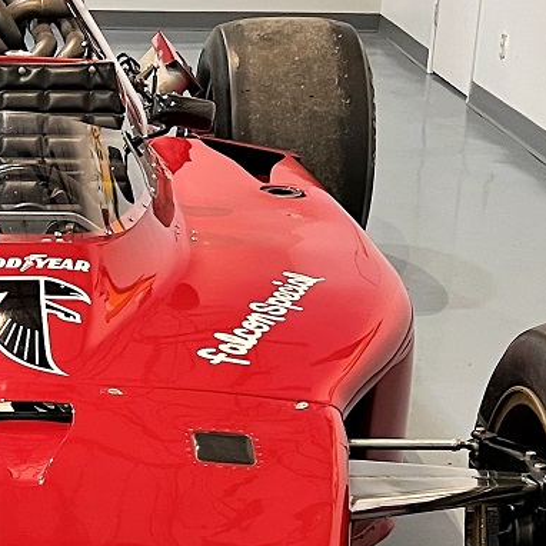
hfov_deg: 17.6
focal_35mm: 97
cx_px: 39
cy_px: 555
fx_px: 1731
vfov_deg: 17.5
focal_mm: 5.7
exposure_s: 1/60
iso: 320
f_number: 1.5
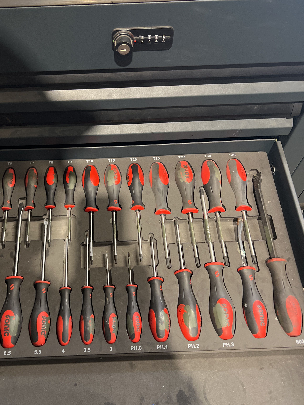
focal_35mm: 34
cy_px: 225
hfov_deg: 41.4
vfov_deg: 53.8
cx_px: 108
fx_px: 398
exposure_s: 1/50
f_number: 1.5
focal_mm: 5.7
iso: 400
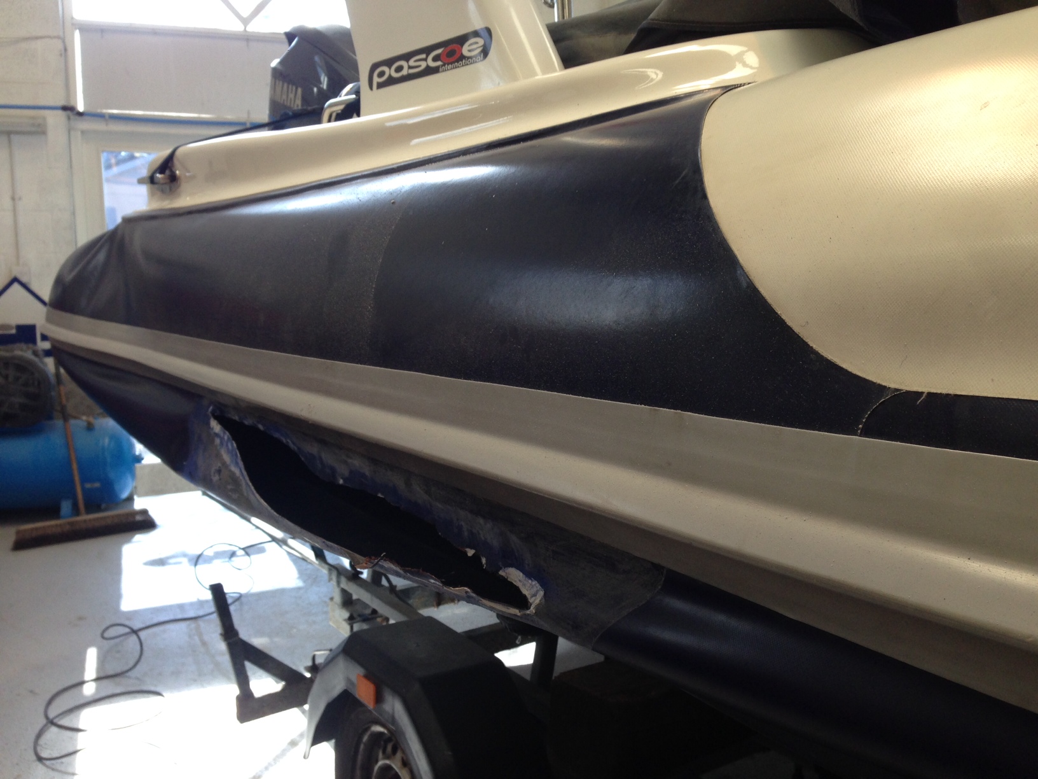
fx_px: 990
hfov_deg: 55.4
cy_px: 390
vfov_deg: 42.9
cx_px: 519
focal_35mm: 33
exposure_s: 1/120
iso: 80
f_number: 2.4
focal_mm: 4.12
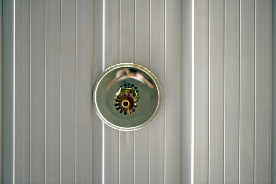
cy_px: 92
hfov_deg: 19.5
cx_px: 138
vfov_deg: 13.0
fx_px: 805
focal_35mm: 105
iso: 400
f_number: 3.2
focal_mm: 105
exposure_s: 1/125
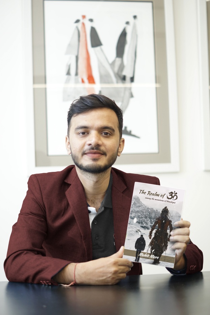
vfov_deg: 27.0
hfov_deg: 18.2
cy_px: 158
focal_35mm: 75
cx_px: 105
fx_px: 656
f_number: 2
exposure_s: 1/100
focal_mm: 50
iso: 100
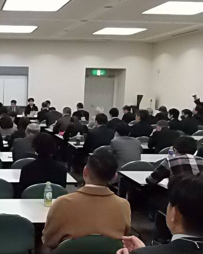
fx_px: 360
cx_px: -10
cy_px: 146
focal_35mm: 48
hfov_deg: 29.0
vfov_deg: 38.7
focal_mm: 4.66
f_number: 3.2
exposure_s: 1/400
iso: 1600
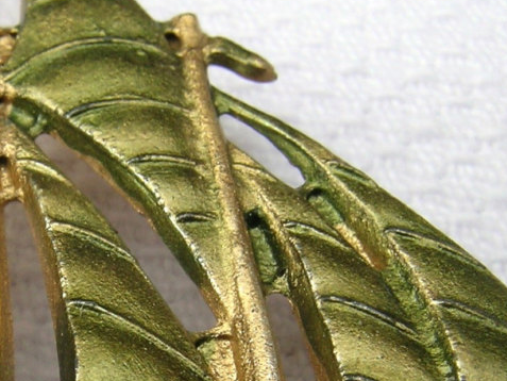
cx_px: 49
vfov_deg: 16.6
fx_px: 1289
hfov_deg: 21.7
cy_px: 336
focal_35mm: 88
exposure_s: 1/202
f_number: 6.3
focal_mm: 5.8
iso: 50
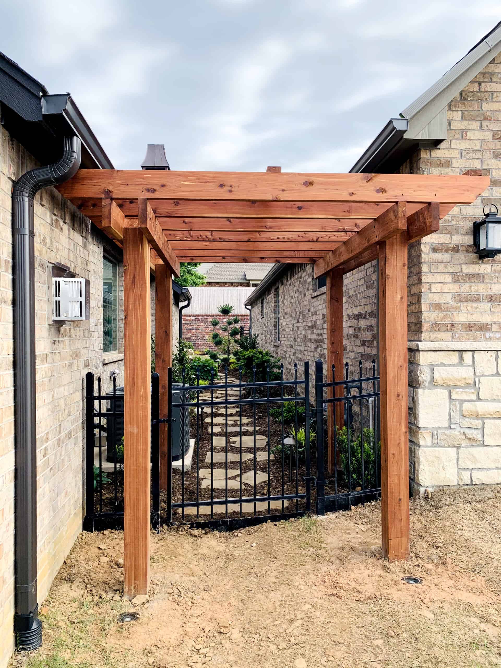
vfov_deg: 67.3
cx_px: 250
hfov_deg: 53.1
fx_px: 502
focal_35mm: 26
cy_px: 334
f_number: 1.8
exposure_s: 1/1065
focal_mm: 4.25
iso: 25
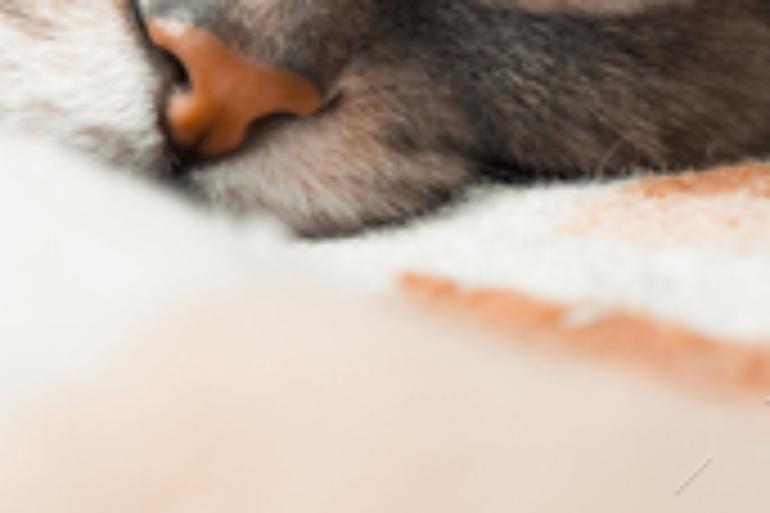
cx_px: -365
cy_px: -306
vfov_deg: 7.8
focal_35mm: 173
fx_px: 3700
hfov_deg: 11.4
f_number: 4
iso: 100
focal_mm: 50
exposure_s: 1/160
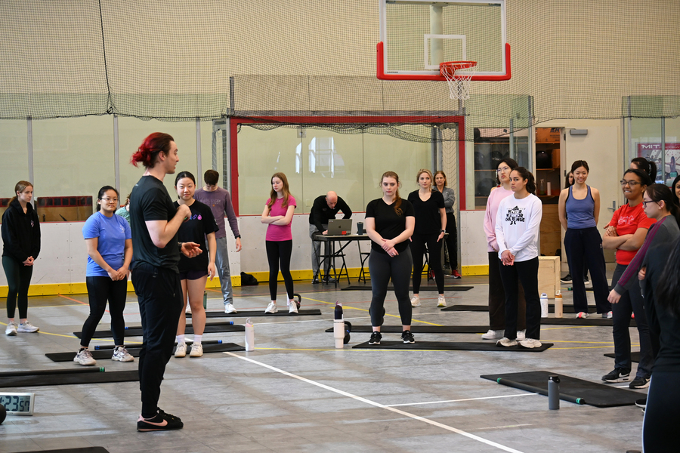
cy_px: 226
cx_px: 340
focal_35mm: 75
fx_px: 1417
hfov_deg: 27.0
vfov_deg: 18.2
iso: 720
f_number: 4.5
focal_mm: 50
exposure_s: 1/80
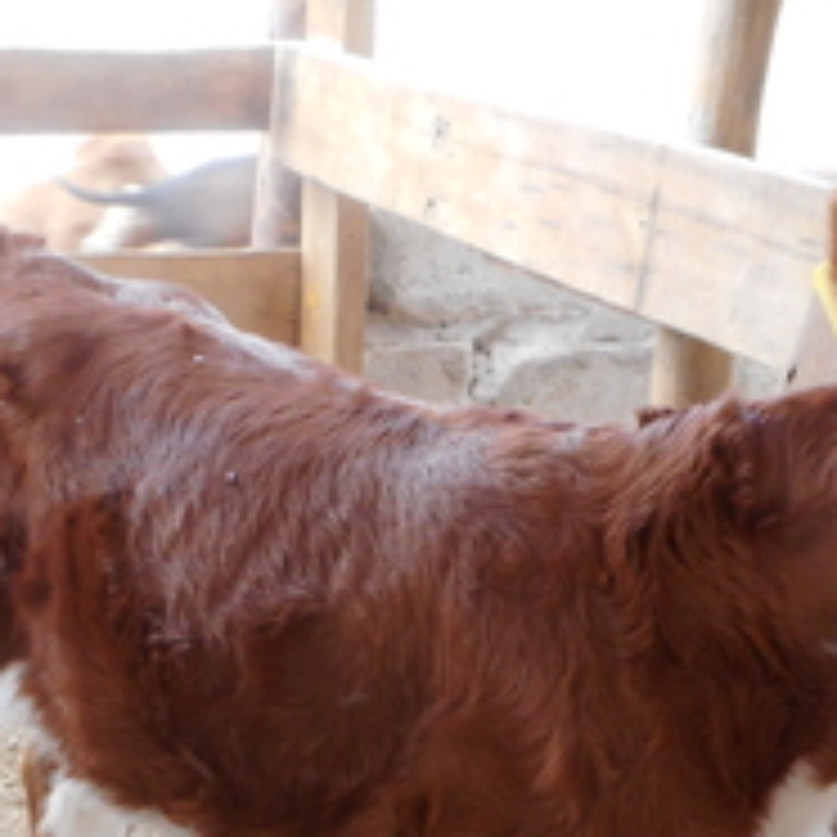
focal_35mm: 69
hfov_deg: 25.0
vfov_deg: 24.2
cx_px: 428
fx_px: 1888
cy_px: 781
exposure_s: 1/30
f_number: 3.7
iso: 160
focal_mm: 4.5
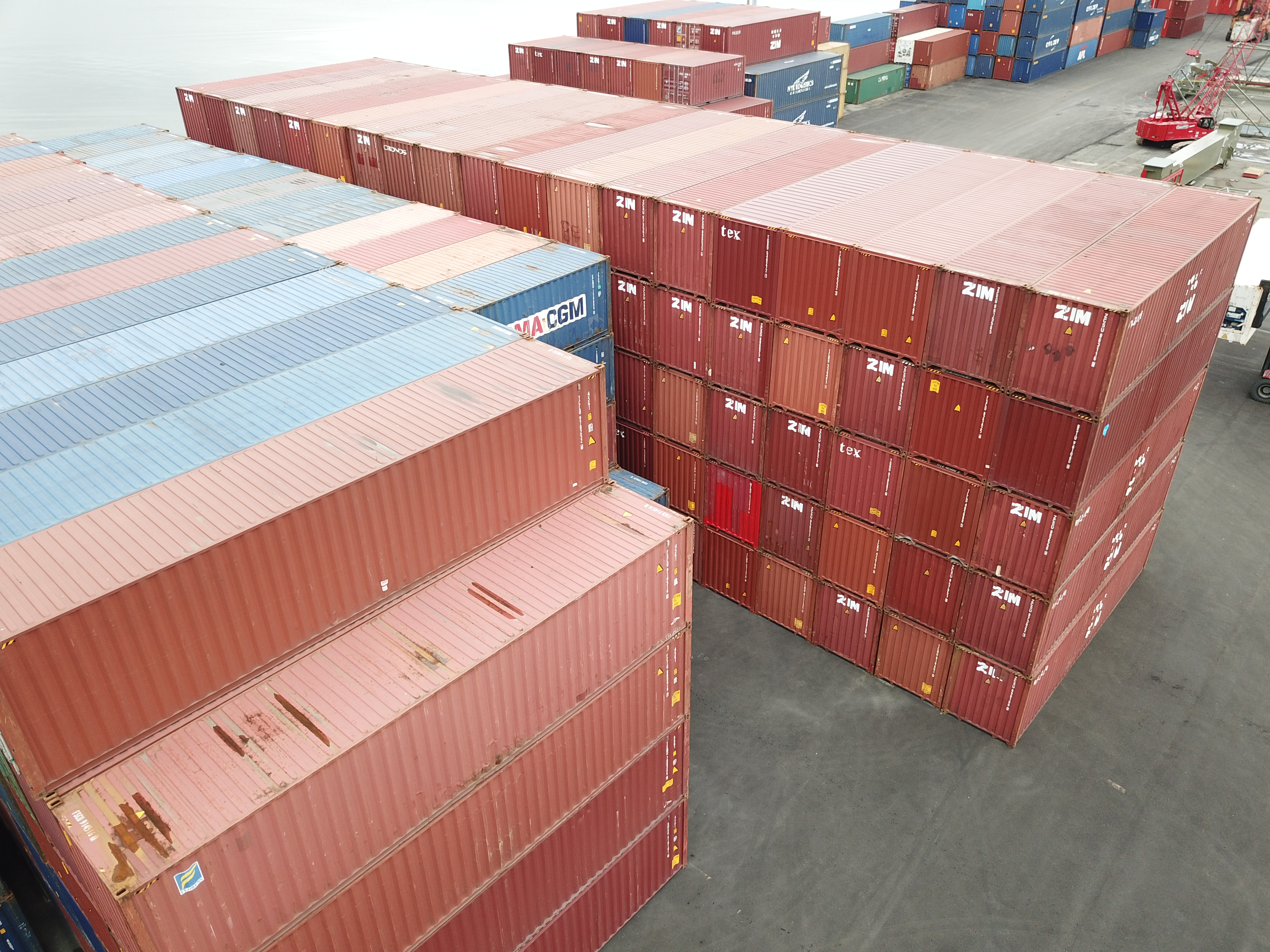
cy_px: 476
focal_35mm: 26
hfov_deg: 67.3
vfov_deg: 53.1
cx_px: 635
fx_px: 954
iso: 100
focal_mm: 4.73
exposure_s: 1/217
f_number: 2.2
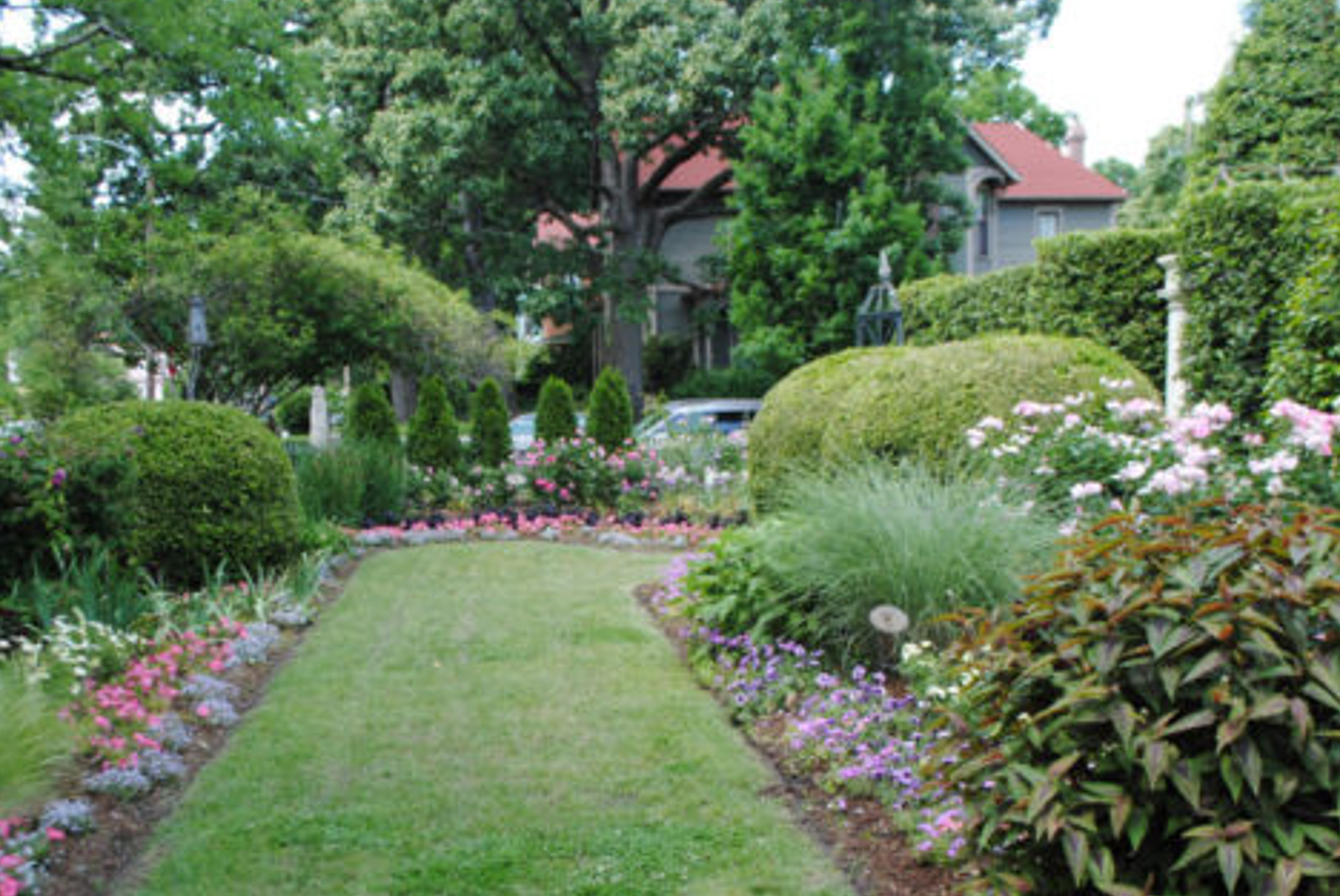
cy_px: 593
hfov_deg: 47.3
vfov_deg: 32.4
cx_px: 618
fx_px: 1527
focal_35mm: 41
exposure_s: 1/125
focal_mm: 20
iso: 125
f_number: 5.6
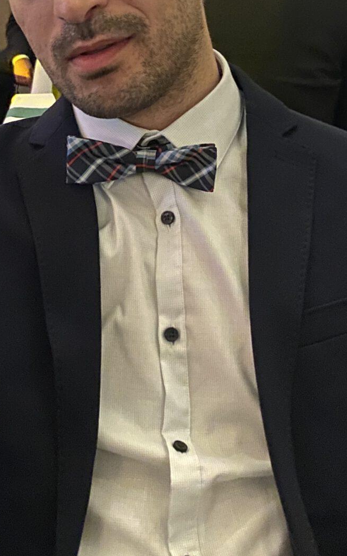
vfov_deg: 30.1
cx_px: 102
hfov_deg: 19.3
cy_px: 138
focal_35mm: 67
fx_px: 1014
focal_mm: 4.25
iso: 1000
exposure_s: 1/24
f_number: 1.8
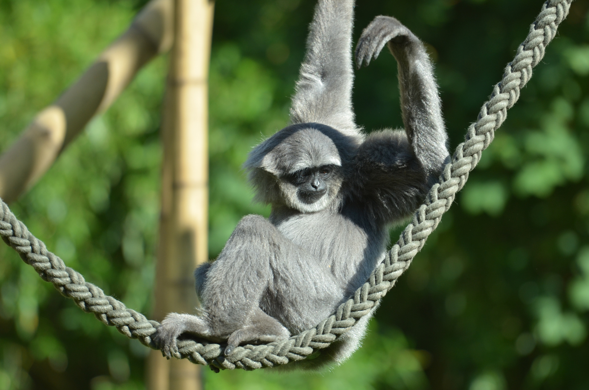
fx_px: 4898
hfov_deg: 6.9
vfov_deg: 4.6
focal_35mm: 300
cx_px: 294
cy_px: 195
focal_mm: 200
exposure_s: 1/1600
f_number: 2.8
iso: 220
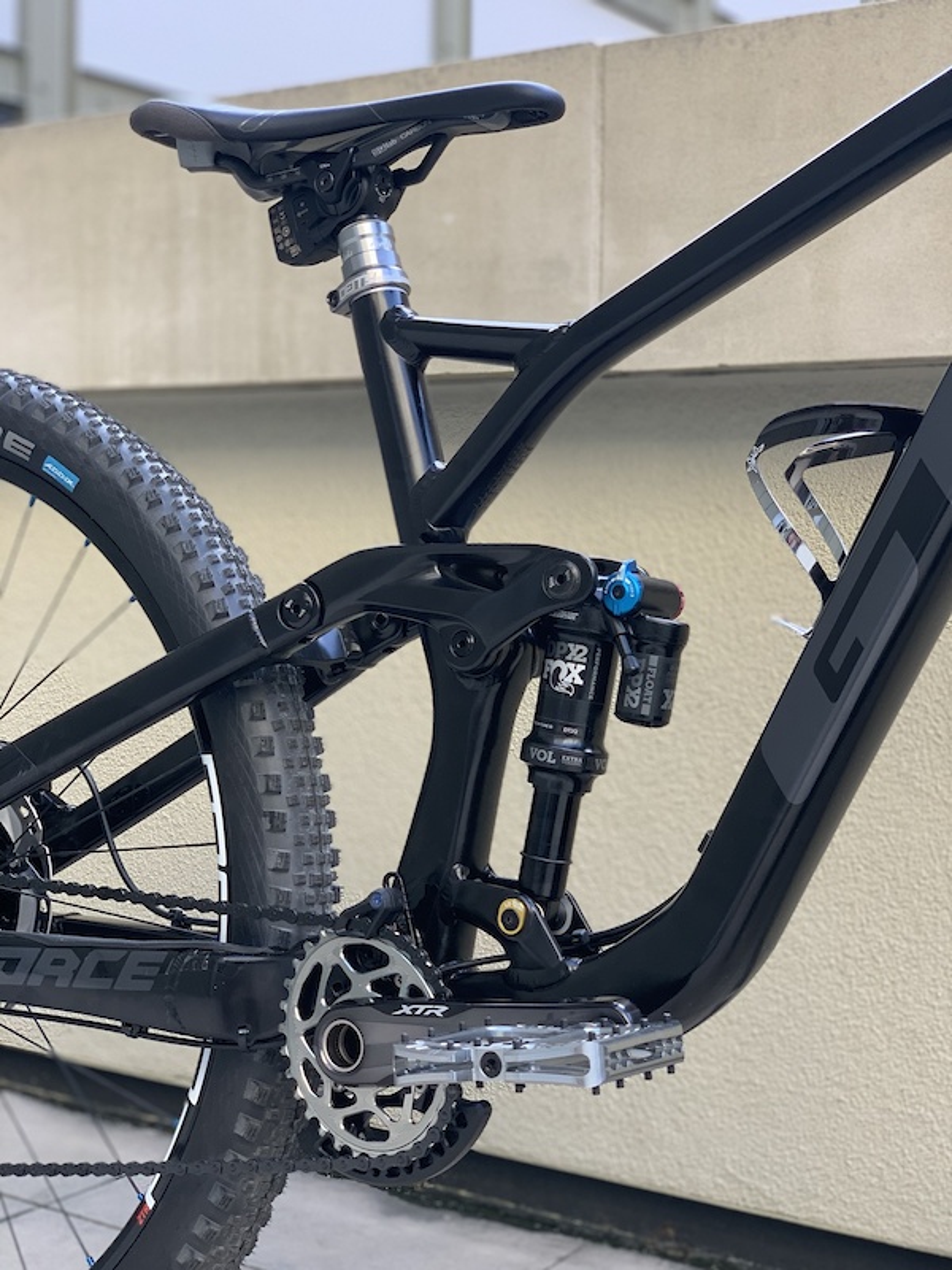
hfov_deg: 28.0
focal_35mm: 52
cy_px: 635
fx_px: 1907
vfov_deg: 36.8
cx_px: 476
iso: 50
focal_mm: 6
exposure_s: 1/122
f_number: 2.4
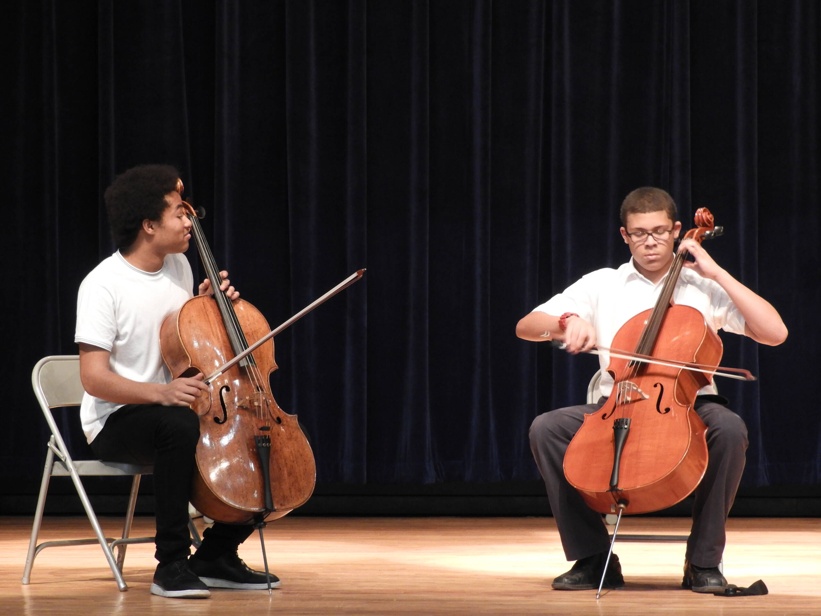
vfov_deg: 11.0
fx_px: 3202
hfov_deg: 14.6
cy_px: 308
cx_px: 410
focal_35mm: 135
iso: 500
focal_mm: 24.2
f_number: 5
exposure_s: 1/15
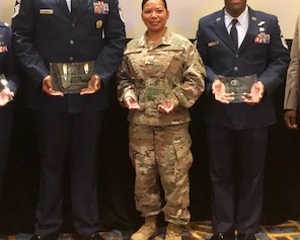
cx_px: 170
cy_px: 71
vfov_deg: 25.6
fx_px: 524
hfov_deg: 31.9
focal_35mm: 59
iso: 250
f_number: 1.8
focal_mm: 3.99
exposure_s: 1/15
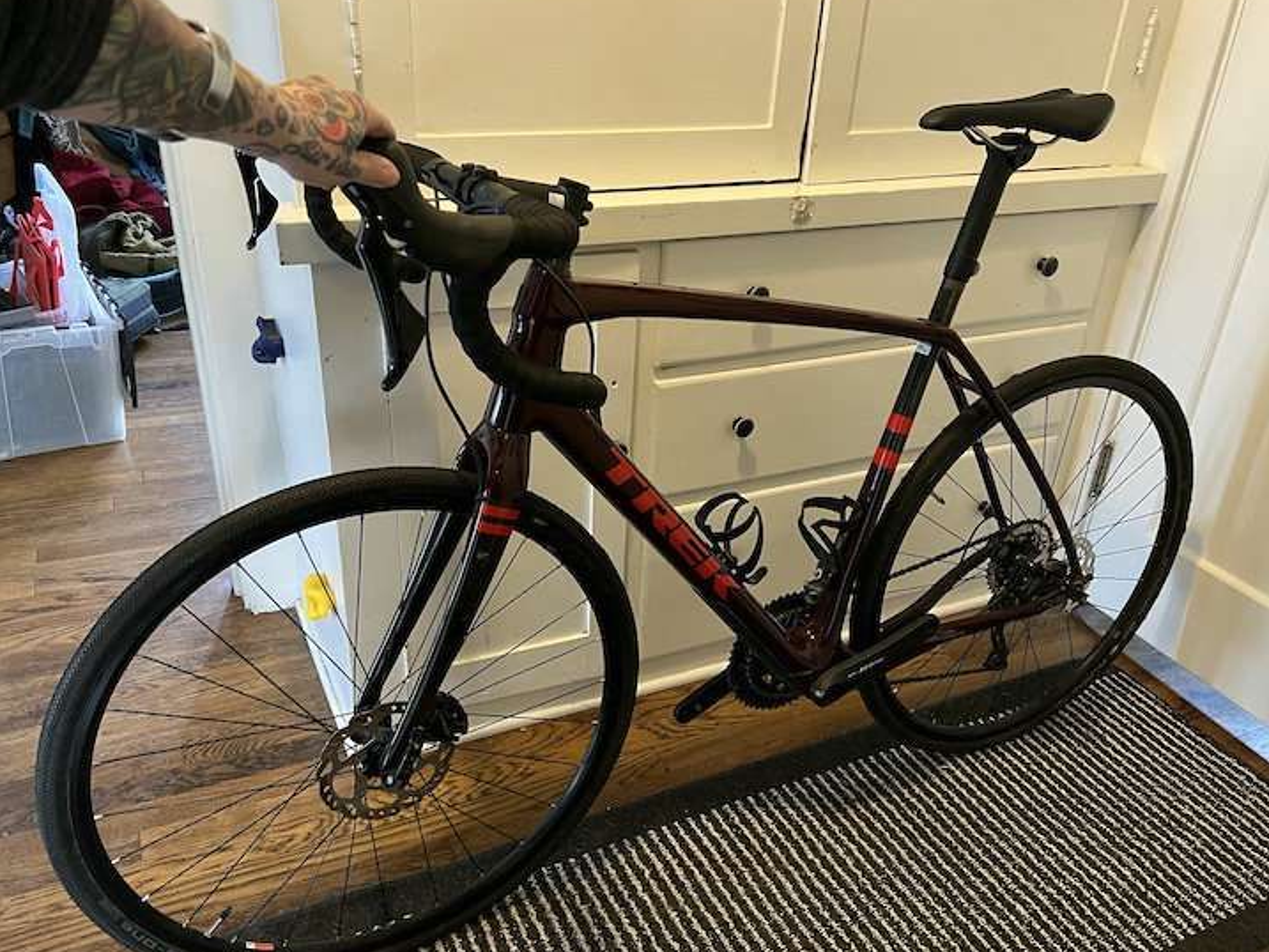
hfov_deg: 61.6
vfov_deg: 48.2
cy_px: 506
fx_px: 1063
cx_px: 648
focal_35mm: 29
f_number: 1.5
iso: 400
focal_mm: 5.7
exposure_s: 1/40
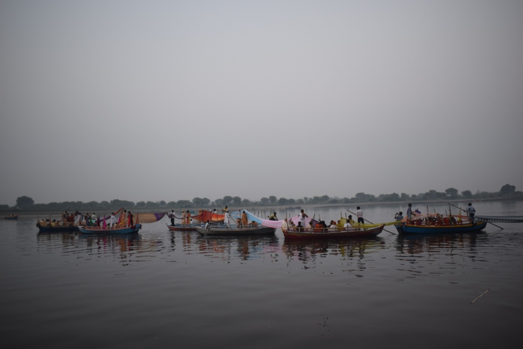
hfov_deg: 61.9
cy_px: 174
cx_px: 262
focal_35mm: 30
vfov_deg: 43.6
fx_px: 436
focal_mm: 20
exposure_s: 1/80
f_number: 4.5
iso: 400
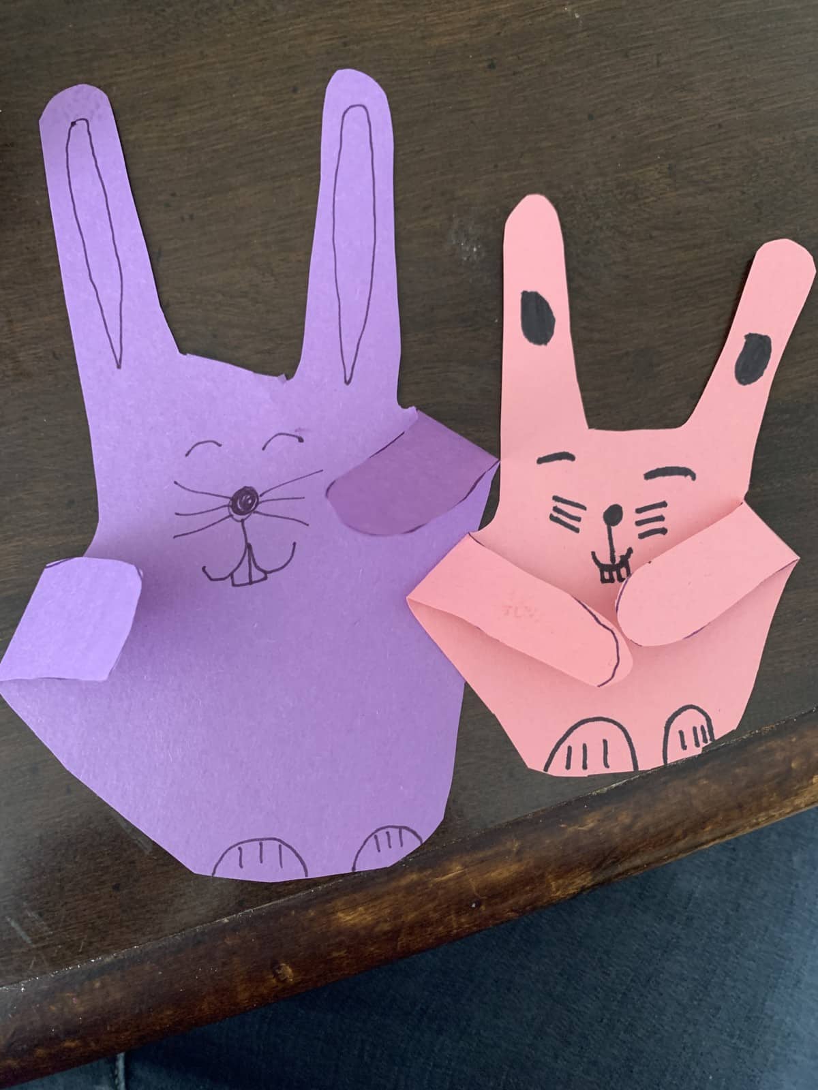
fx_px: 819
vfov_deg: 67.3
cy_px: 545
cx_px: 409
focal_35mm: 26
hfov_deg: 53.1
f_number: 1.8
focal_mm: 4.25
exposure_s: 1/40
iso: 400
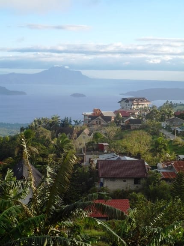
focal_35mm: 60
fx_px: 426
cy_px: 123
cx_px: 92
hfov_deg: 24.4
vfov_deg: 32.2
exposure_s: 1/180
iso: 80
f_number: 5.2
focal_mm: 11.2
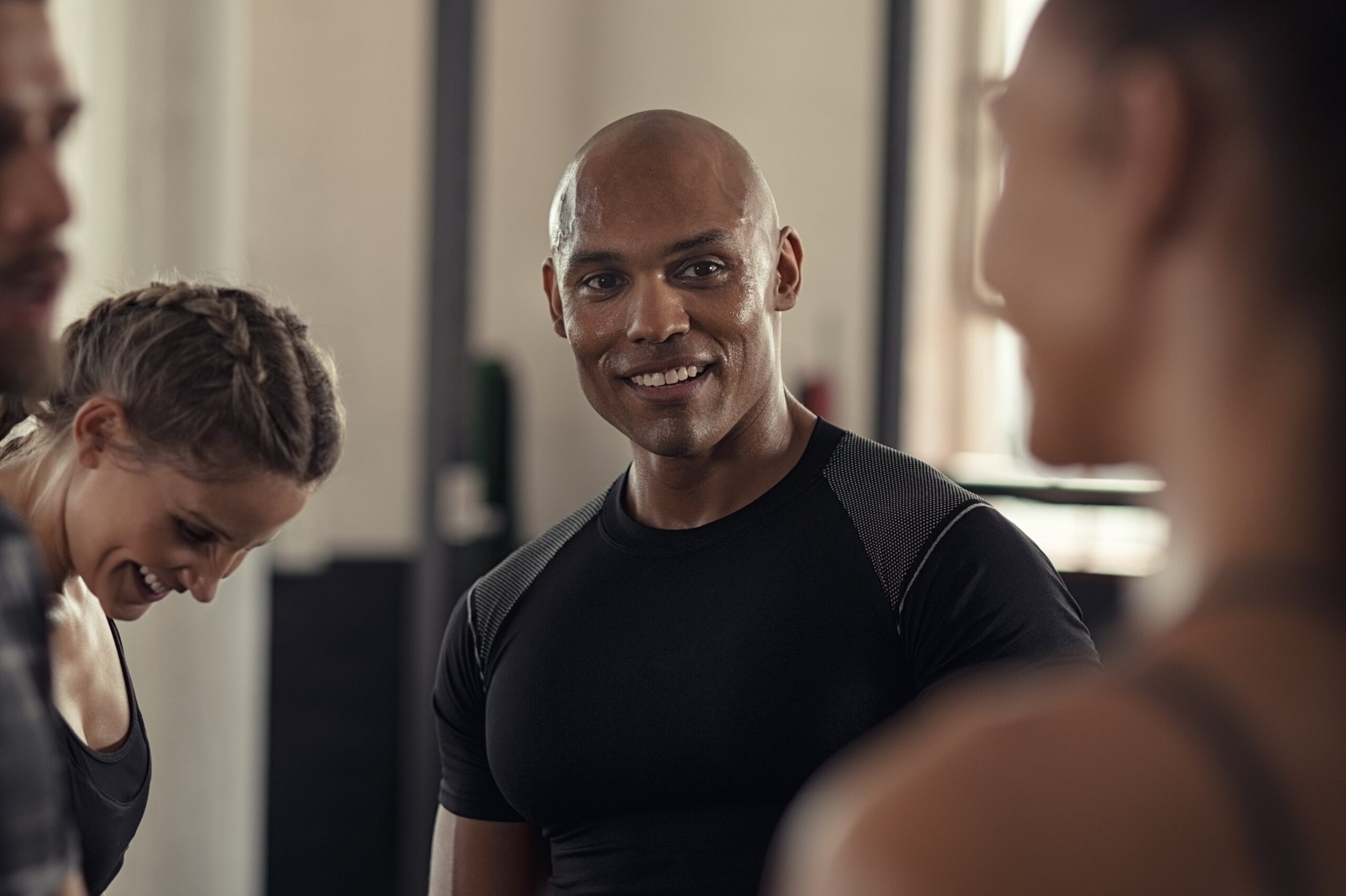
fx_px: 4709
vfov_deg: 10.9
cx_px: 673
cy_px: 448
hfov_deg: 16.3
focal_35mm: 126
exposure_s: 1/1000
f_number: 2.8
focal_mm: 105
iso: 200
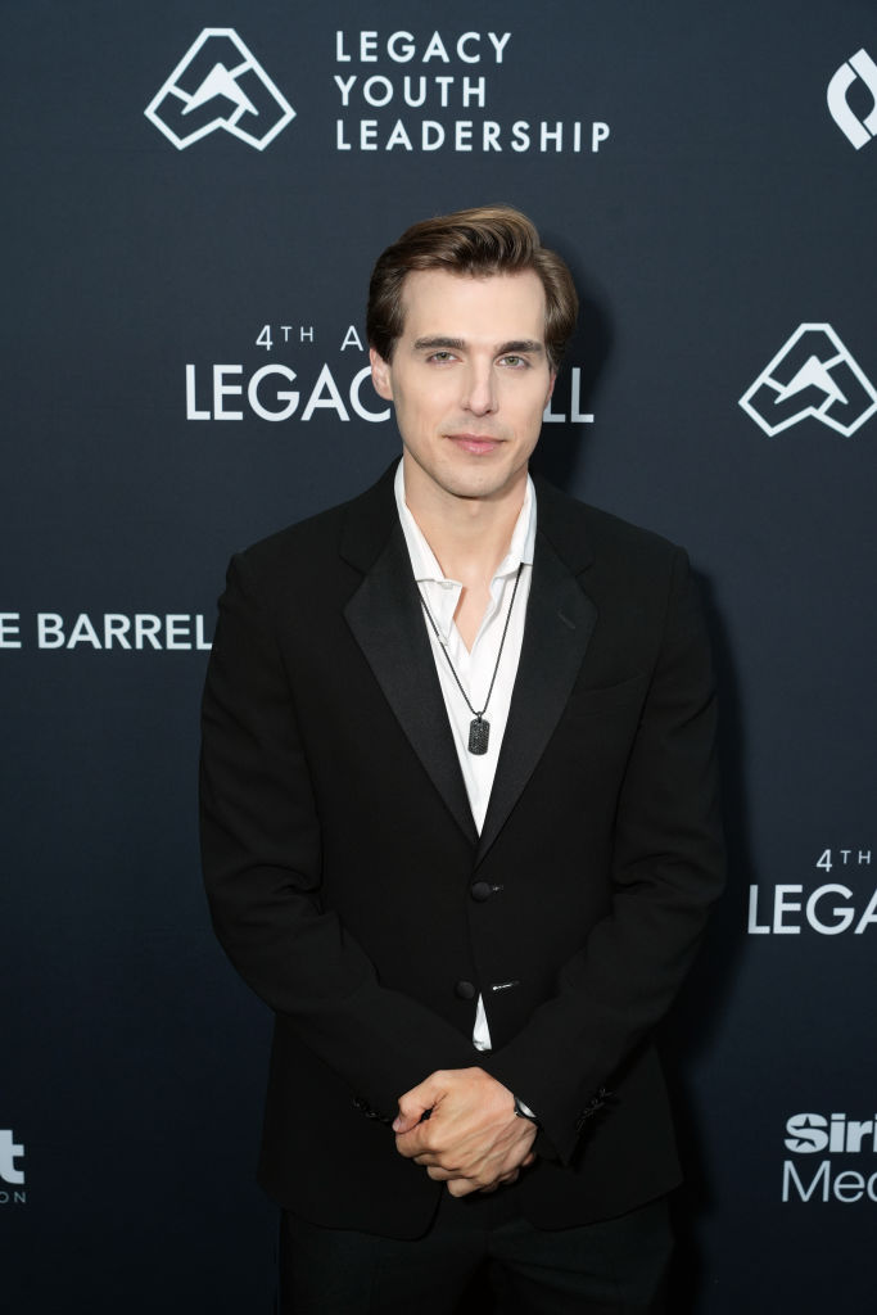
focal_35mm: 44
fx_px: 1618
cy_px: 658
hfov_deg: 30.3
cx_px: 438
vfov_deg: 44.2
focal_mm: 44.3
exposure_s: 1/200
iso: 1000
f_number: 6.3
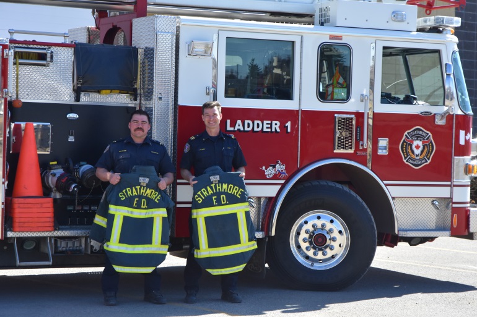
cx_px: 238
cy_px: 158
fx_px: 1292
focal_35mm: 98
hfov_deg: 20.9
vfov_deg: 14.0
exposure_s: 1/1000
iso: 800
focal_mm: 65
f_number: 8
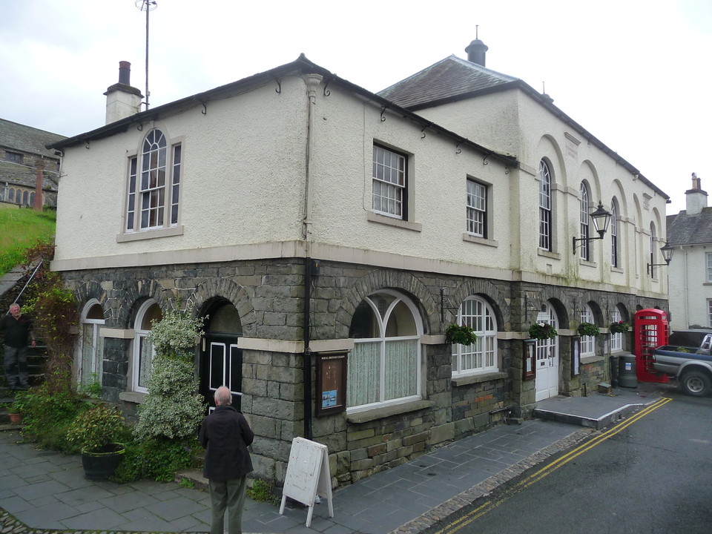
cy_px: 267
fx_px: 576
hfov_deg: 63.4
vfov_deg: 49.7
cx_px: 356
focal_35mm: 28
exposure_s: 1/320
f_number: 3.3
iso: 160
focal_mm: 4.7
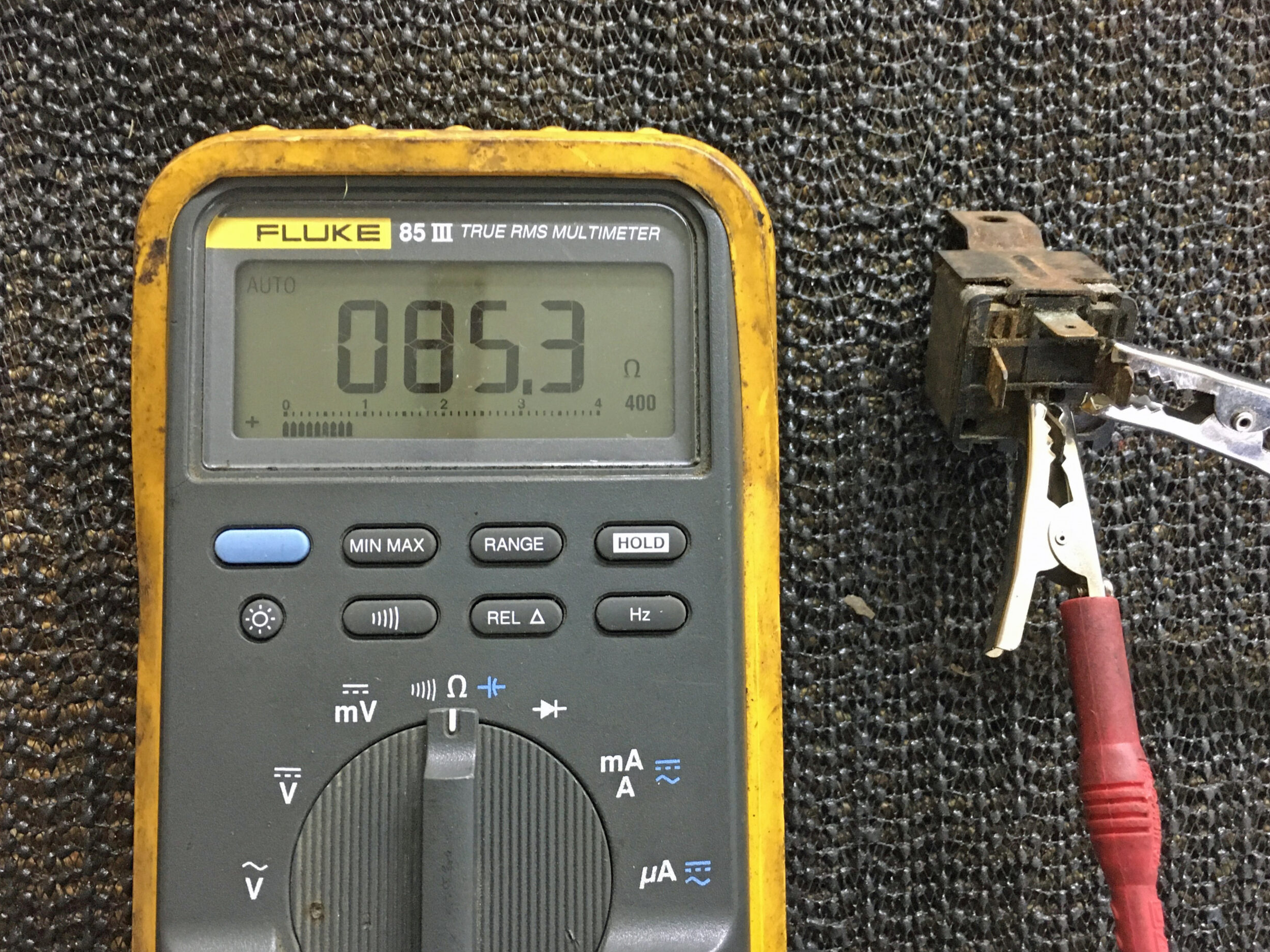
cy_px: 492
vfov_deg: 46.8
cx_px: 647
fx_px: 1101
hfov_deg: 60.0
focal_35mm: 30
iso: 250
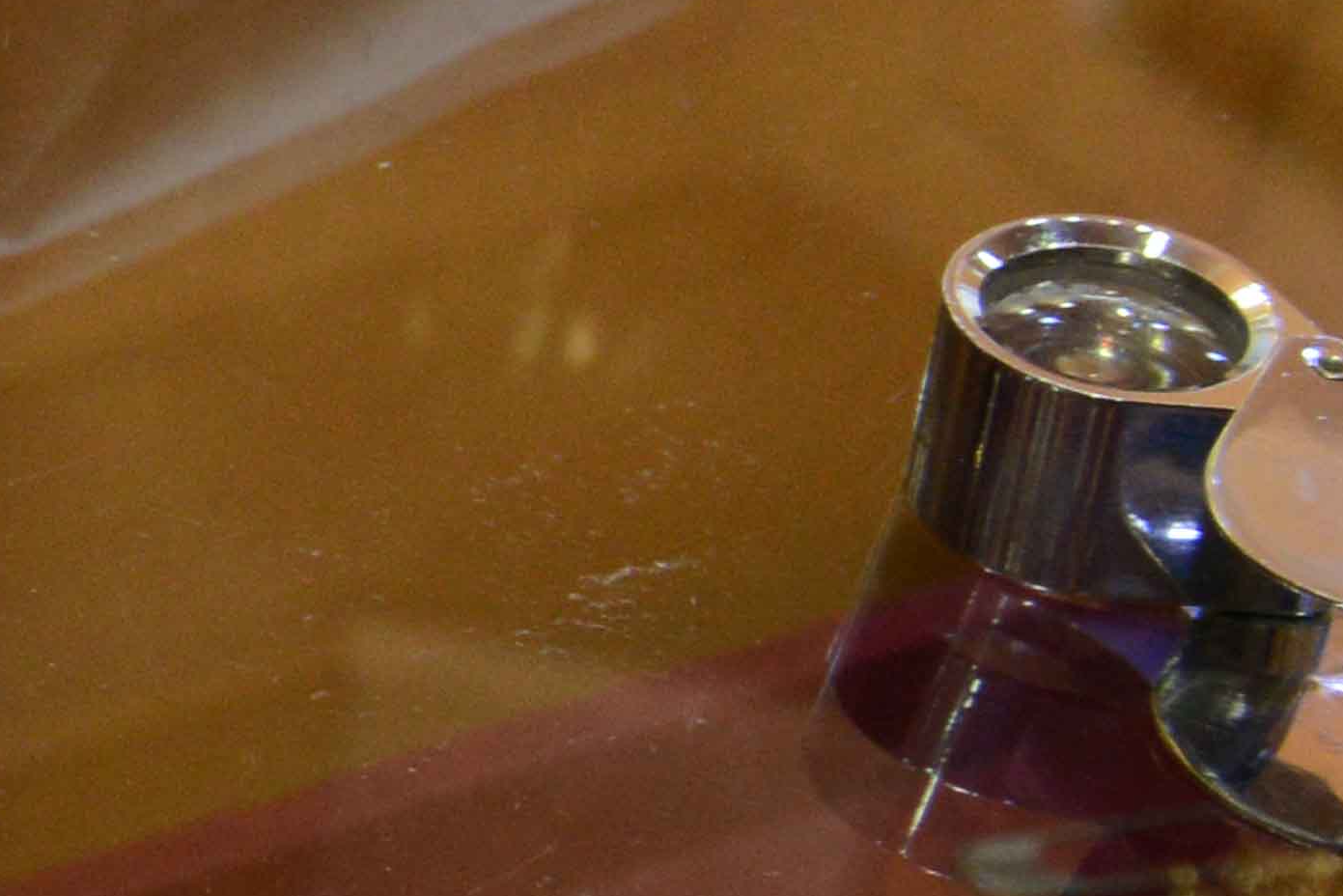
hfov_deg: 12.9
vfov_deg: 10.7
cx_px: -1755
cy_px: 849
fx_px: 4738
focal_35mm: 127
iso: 1250
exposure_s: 1/160
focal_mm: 24
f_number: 8
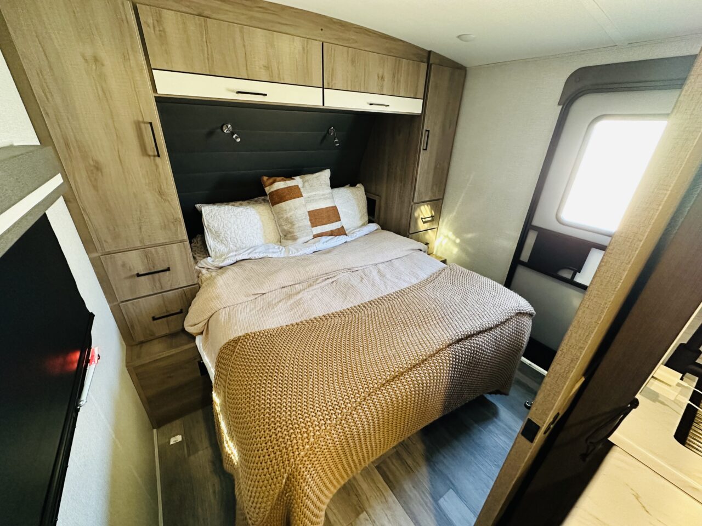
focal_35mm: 14
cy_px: 263
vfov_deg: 85.7
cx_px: 351
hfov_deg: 102.1
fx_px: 284
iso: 640
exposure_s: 1/60
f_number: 2.2
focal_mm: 2.22
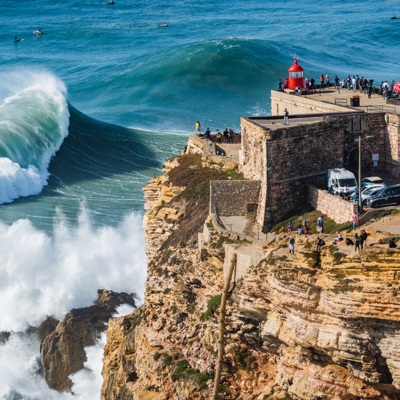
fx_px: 2484
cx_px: 191
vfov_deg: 9.2
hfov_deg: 9.2
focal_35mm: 190
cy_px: 168
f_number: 8
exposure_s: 1/400
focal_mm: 105
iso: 100
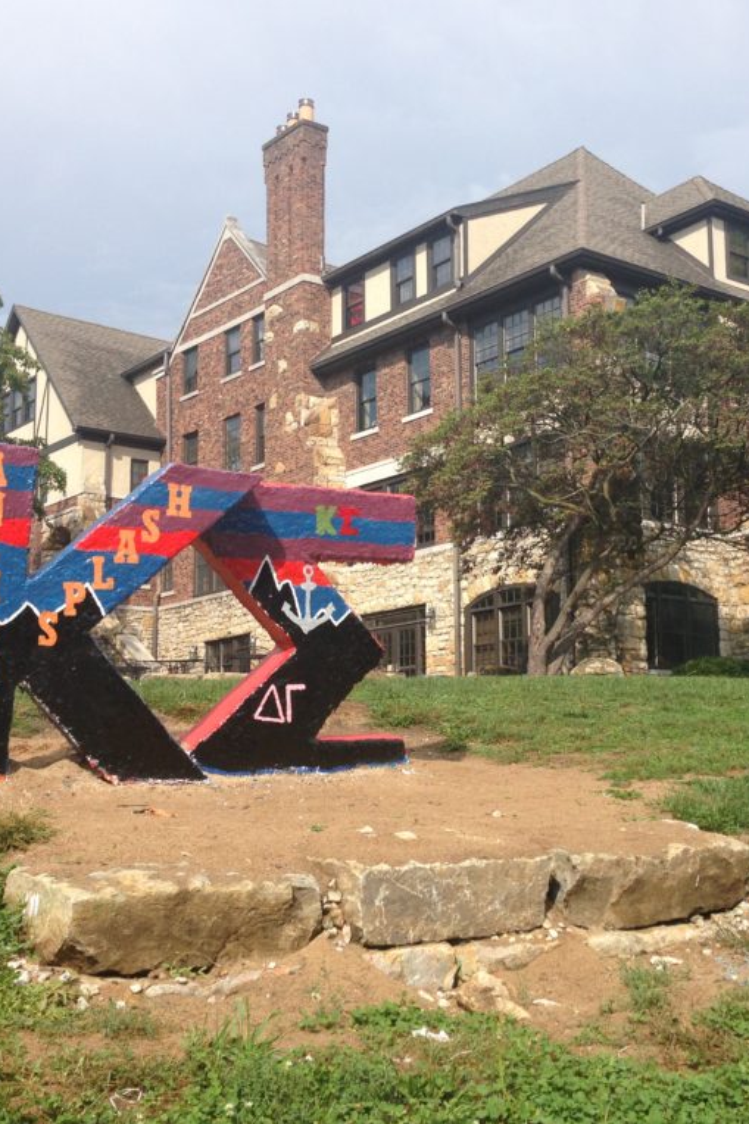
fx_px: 1436
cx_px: 462
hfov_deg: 29.1
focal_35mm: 46
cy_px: 562
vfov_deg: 42.8
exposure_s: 1/1355
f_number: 2.4
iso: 50
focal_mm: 4.12
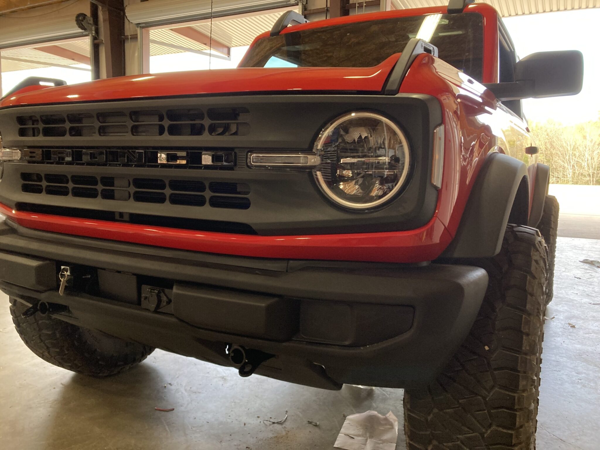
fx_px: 485
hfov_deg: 63.4
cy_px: 225
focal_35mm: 28
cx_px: 300
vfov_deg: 49.7
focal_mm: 3.99
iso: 64
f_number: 1.8
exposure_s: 1/121
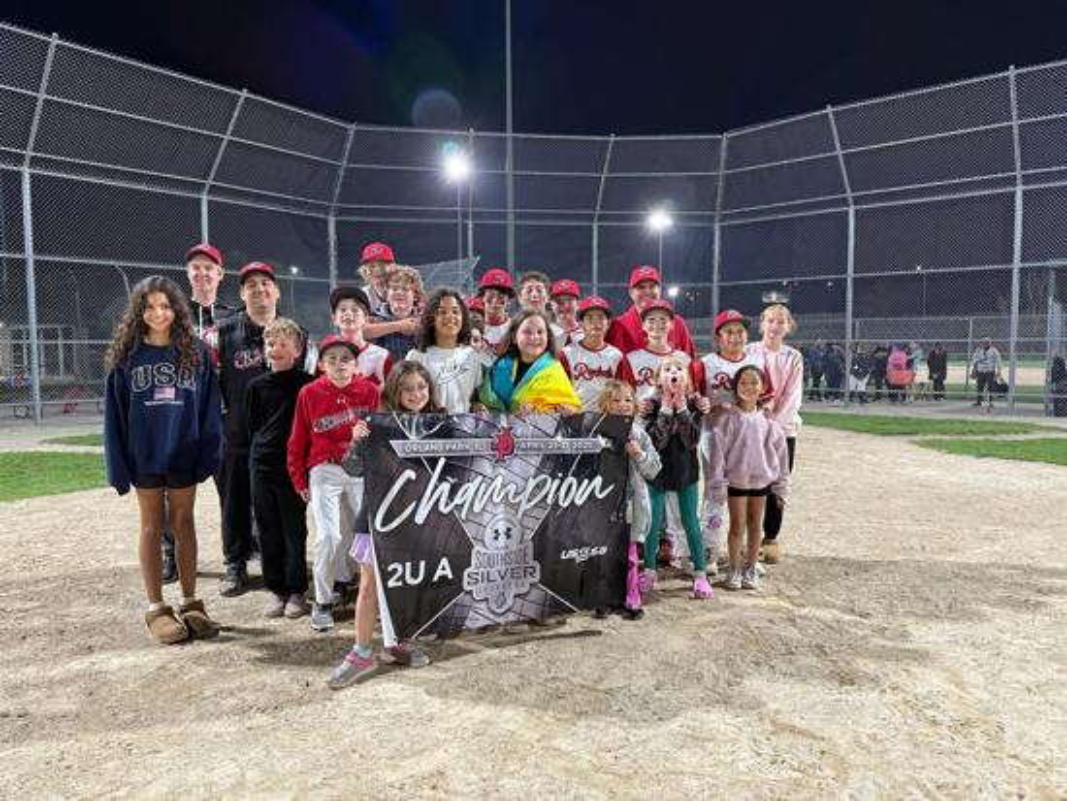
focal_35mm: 24
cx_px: 534
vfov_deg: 56.9
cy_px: 400
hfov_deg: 71.6
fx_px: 740
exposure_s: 1/60
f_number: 1.78
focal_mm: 6.76
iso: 400
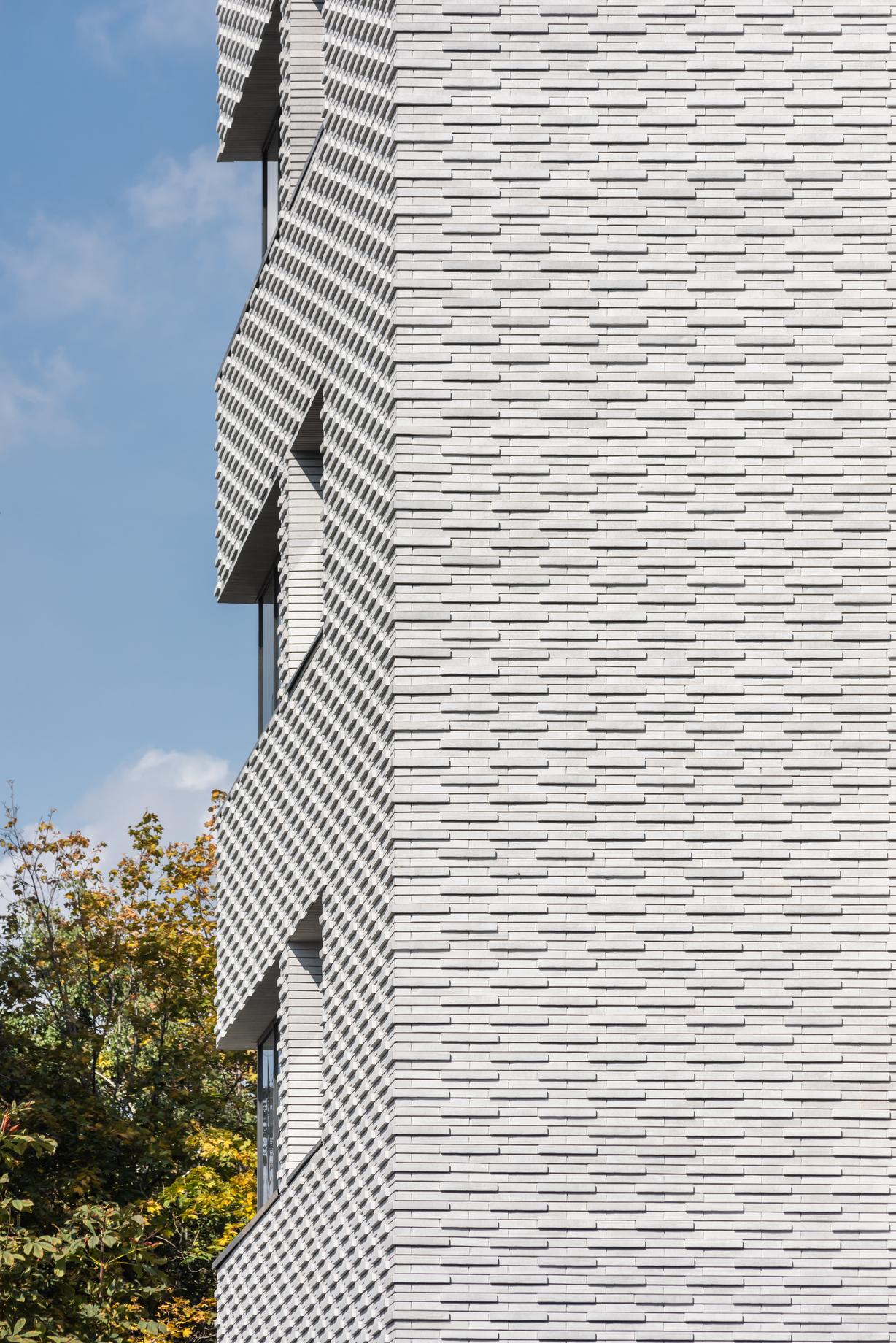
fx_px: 6341
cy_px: 672
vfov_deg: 12.1
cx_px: 448
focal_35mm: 170
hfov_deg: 8.1
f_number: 9
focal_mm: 170
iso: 200
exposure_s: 1/800
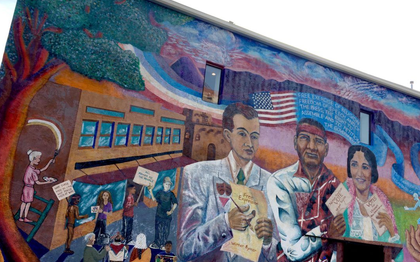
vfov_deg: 36.2
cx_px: 229
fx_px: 401
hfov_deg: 55.2
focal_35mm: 35
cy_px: 155
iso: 25
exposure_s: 1/490
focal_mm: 4.15
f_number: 2.2
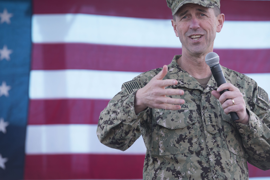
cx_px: 147
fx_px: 1613
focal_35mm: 215
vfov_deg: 6.4
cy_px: 77
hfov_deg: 9.6
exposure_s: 1/500
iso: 250
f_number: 5
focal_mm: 175
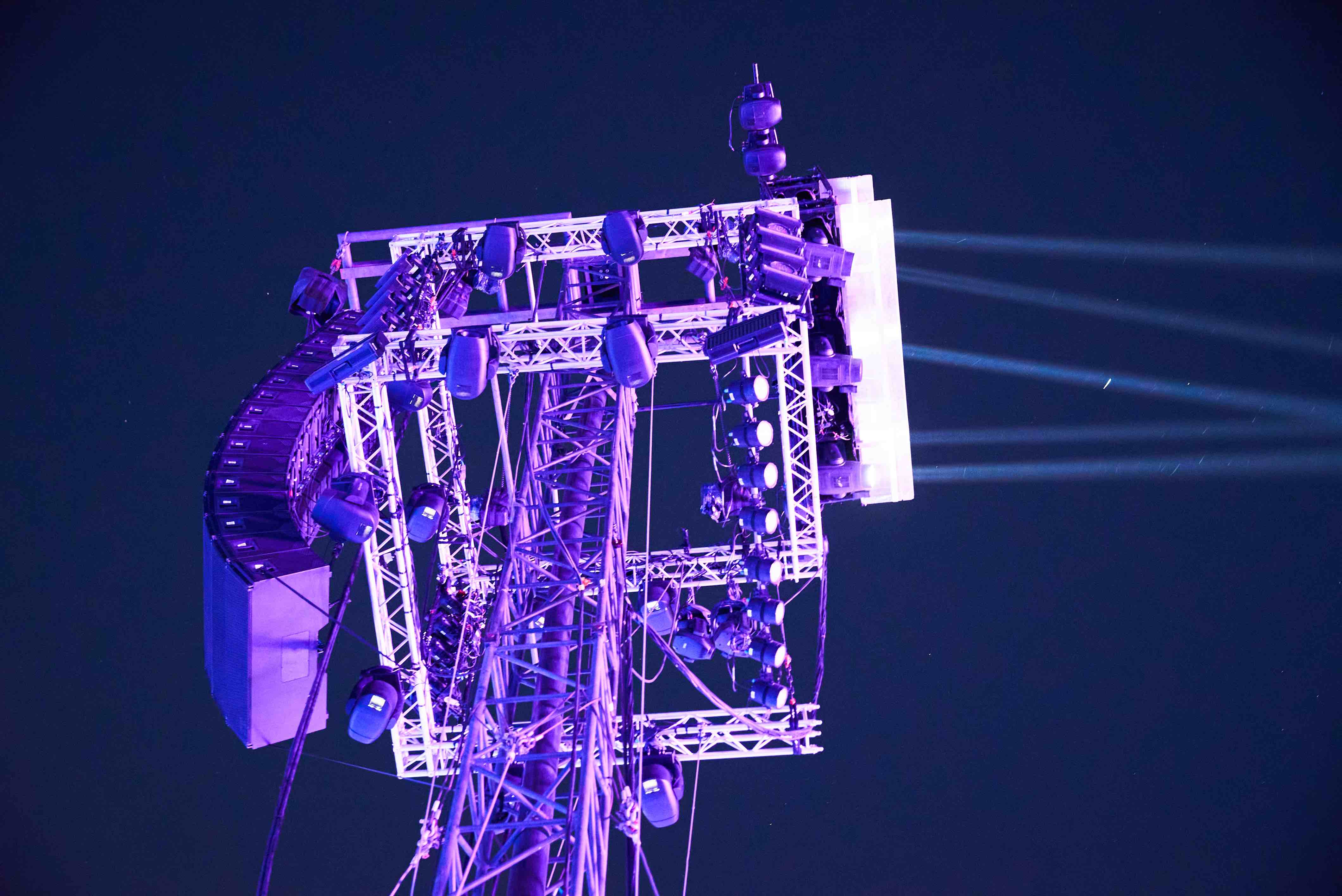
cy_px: 448
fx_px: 1865
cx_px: 671
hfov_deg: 39.6
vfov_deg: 27.0
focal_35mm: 50
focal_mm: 50
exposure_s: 1/13
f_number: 3.2
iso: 5000
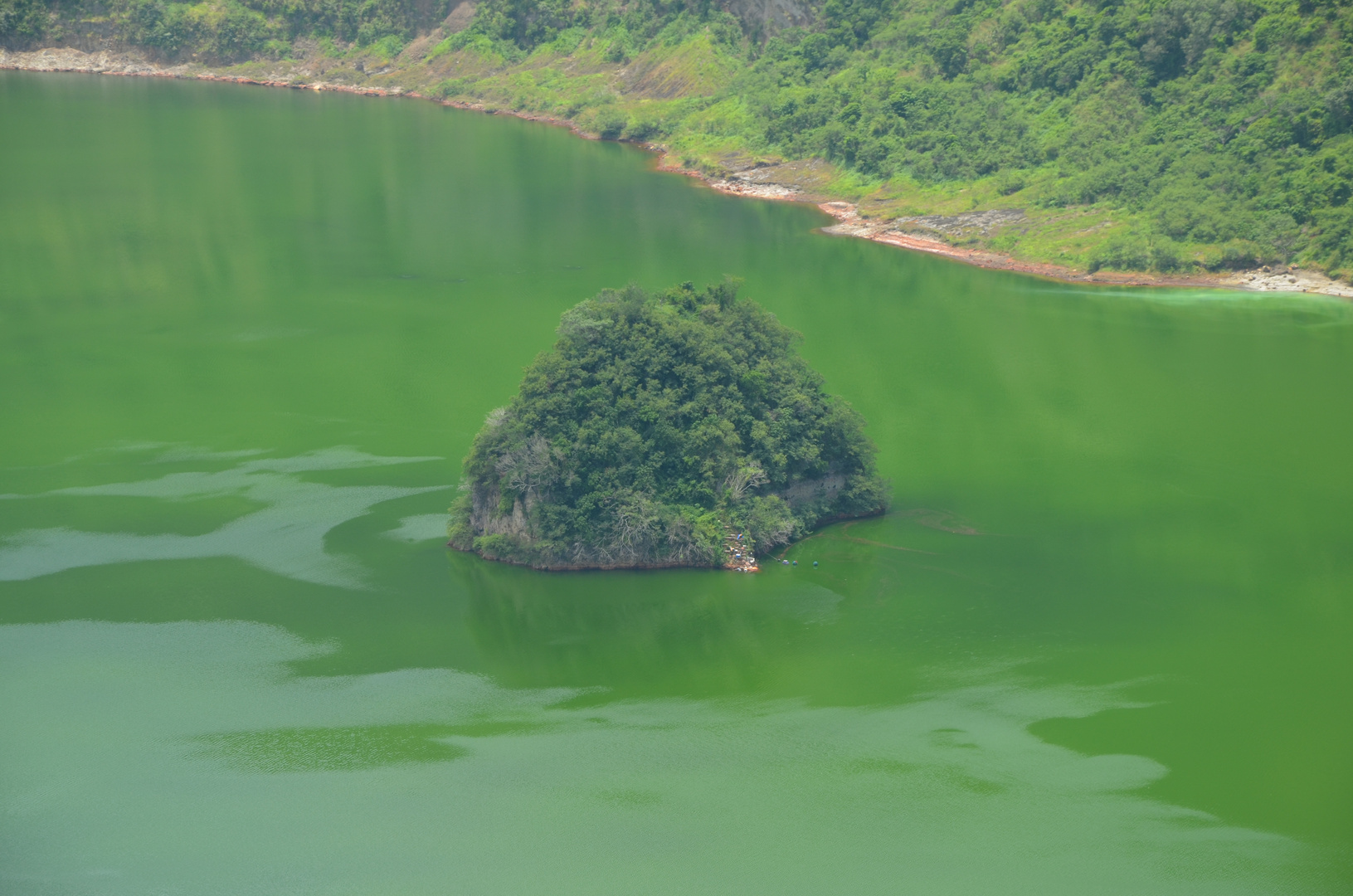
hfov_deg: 13.1
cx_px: 676
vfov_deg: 8.7
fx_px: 5907
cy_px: 448
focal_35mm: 158
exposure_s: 1/250
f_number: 8
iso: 180
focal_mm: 105
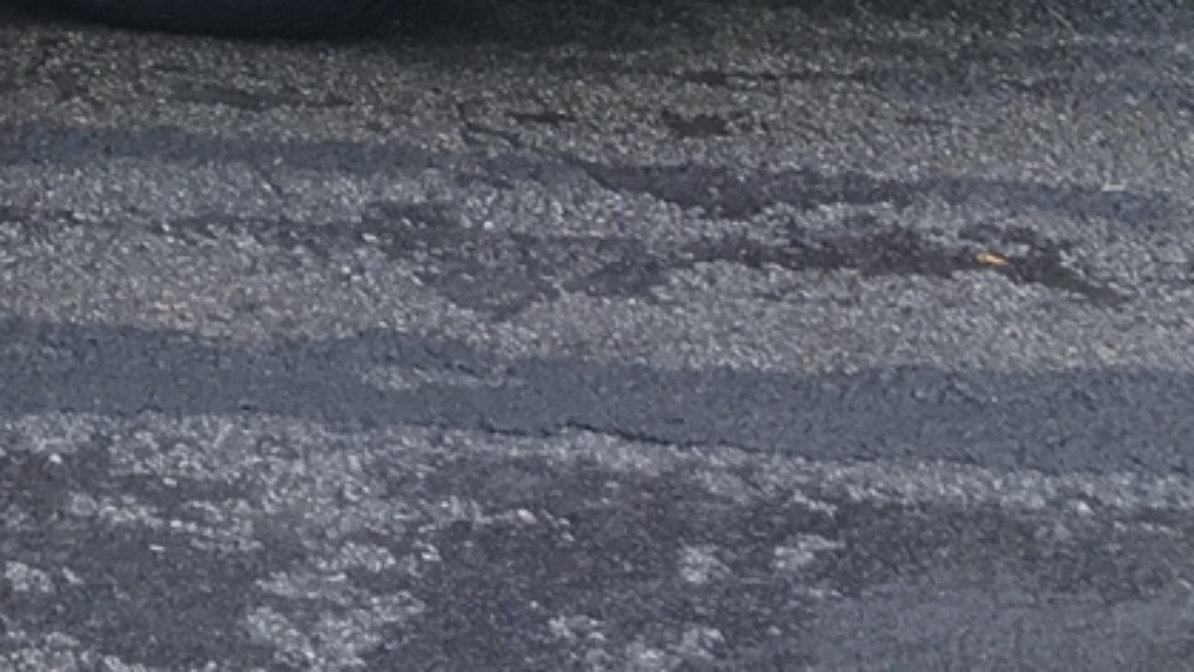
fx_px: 4814
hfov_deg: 11.8
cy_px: -1165
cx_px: -1584
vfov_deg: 7.3
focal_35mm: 152
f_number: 2.2
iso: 40
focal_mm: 4.15
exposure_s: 1/100
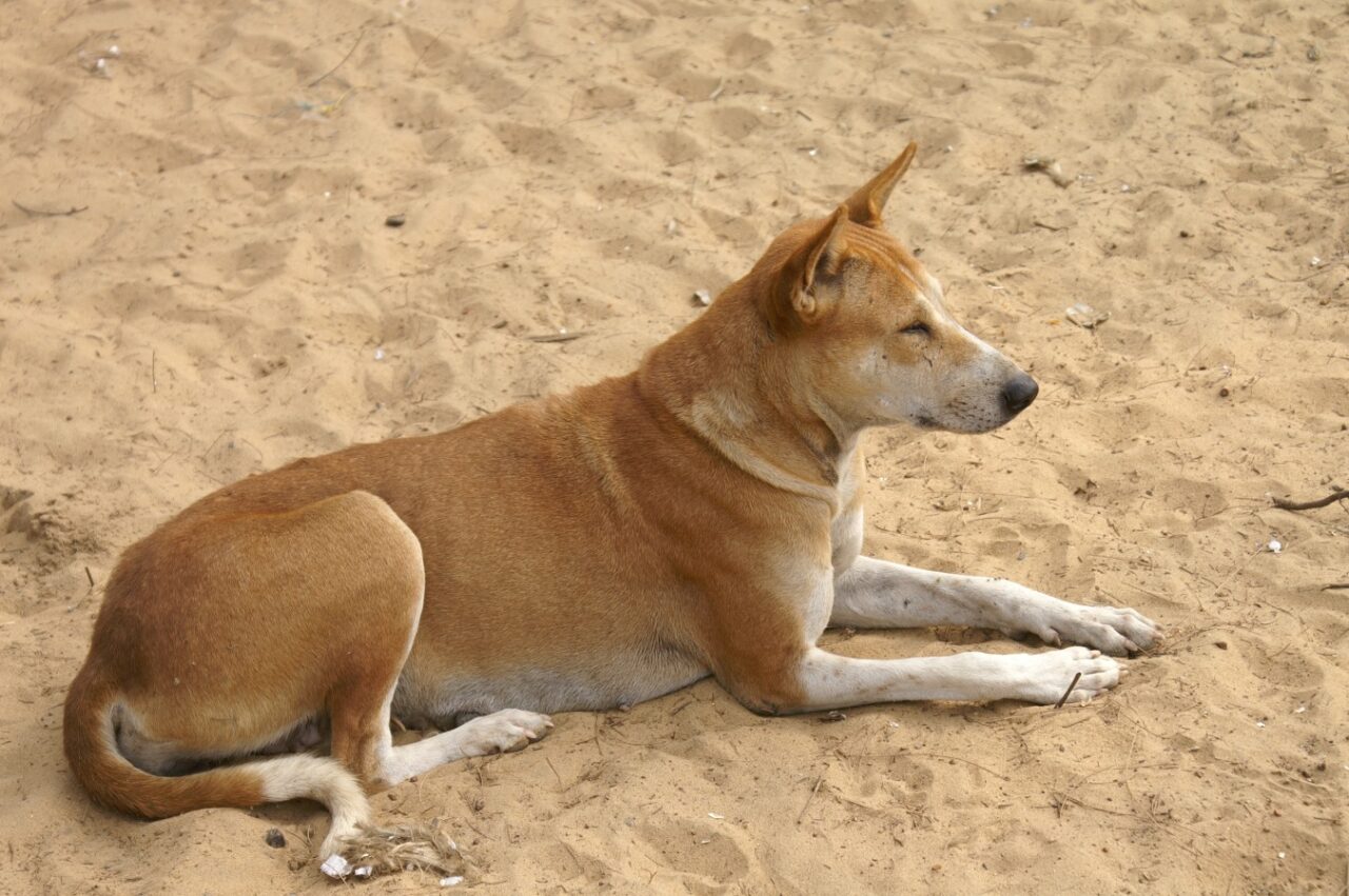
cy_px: 448
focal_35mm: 105
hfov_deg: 19.5
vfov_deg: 13.0
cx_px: 674
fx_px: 3931
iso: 100
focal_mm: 70
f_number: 6.3
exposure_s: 1/200
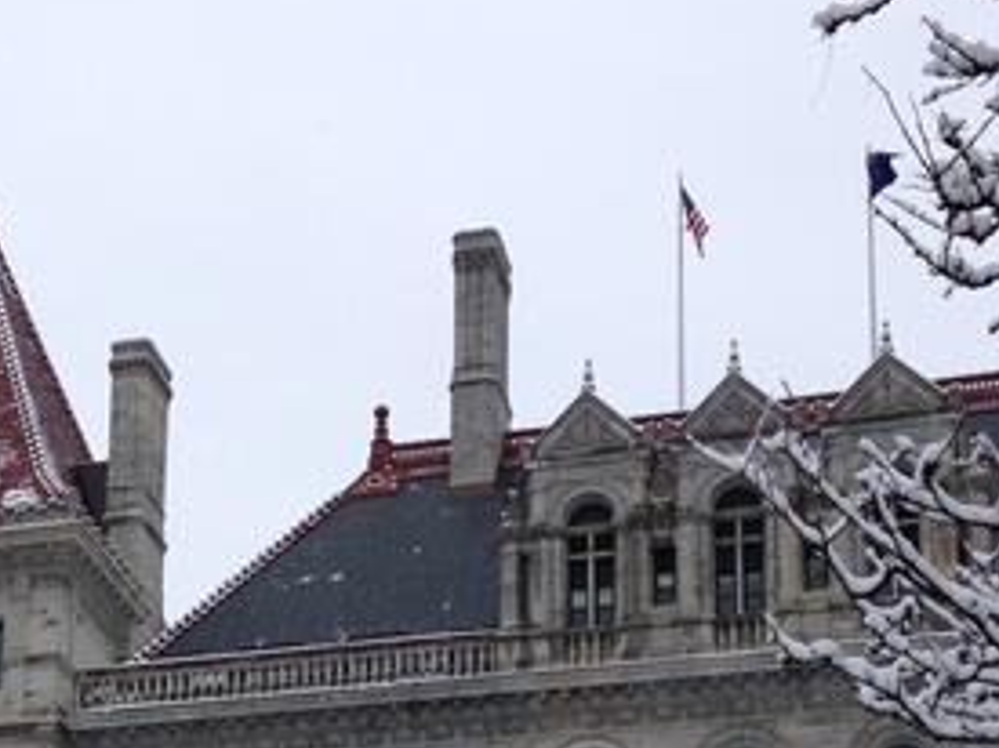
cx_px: 222
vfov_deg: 14.6
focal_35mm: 96
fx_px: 2769
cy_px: 1006
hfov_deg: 20.3
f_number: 2.4
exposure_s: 1/903
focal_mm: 4.12
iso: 50
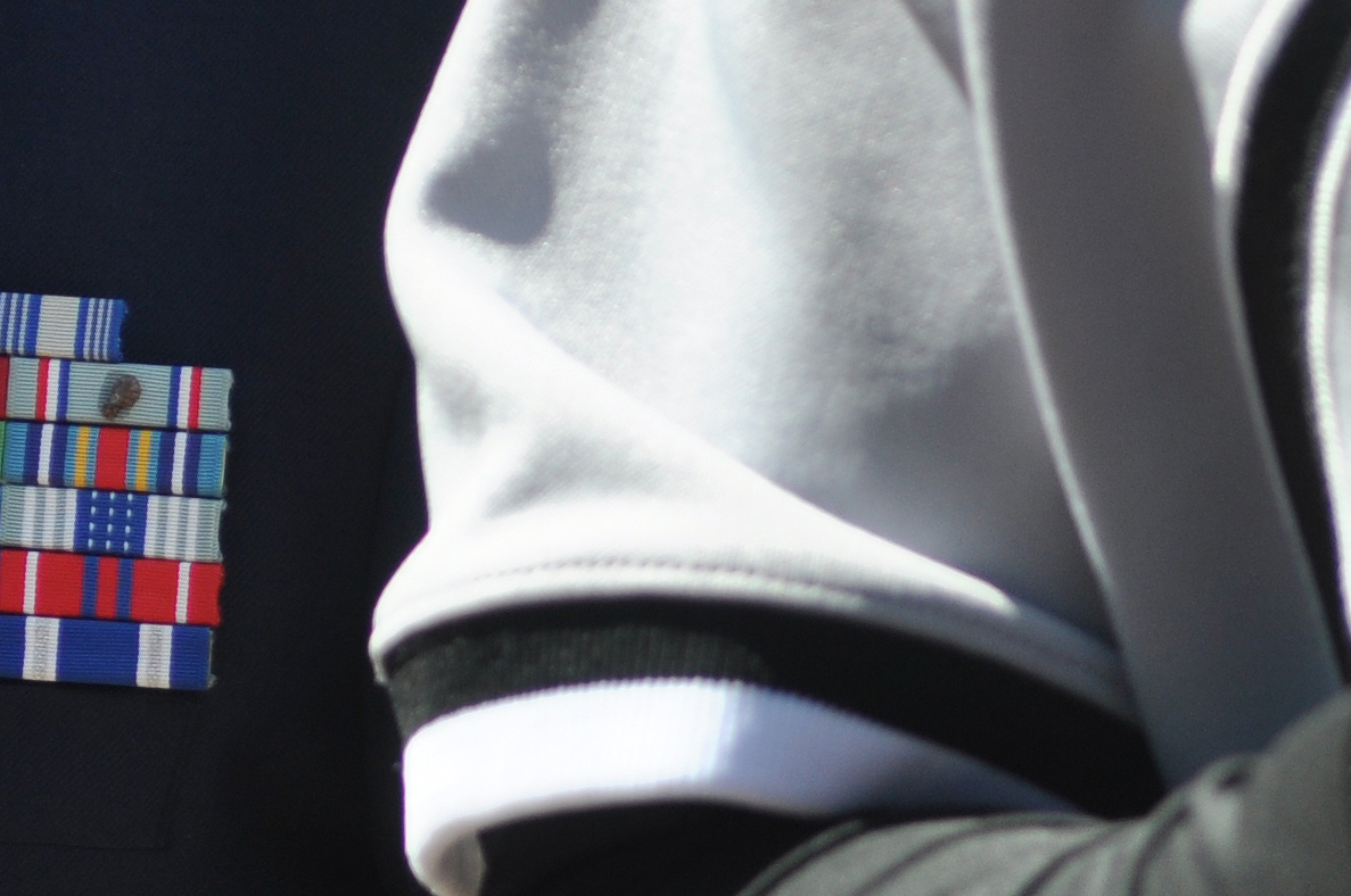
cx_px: 955
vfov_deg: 5.6
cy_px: 687
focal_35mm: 244
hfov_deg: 8.4
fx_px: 9137
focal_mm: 45
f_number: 2.8
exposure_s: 1/2000
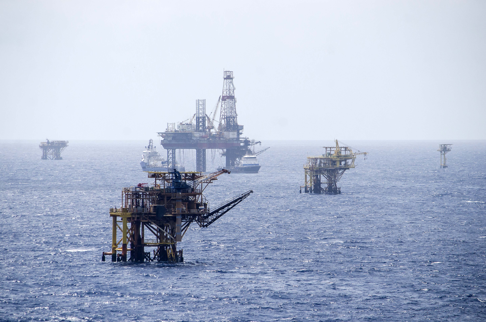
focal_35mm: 360
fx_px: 4850
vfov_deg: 3.8
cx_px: 243
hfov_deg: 5.7
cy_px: 161
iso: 400
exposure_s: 1/4000
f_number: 8
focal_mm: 240
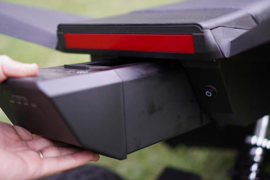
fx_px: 394
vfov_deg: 25.7
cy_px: 90
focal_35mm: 52
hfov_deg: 37.9
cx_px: 135
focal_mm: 35
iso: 1250
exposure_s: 1/60
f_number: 1.8
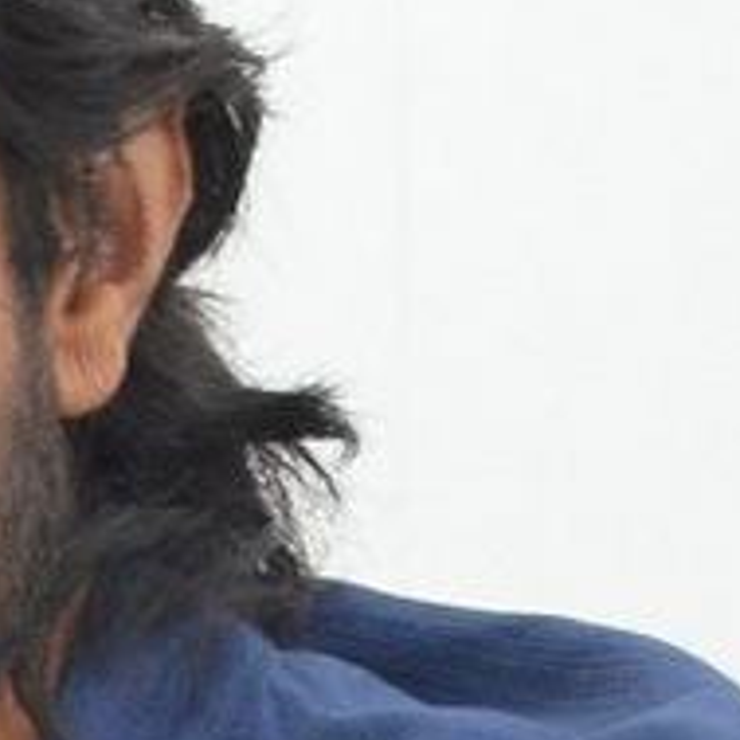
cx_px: -1120
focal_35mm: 637
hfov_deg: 2.7
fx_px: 15406
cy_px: 873
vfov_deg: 2.7
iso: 2000
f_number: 7.1
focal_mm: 58
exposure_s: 1/125
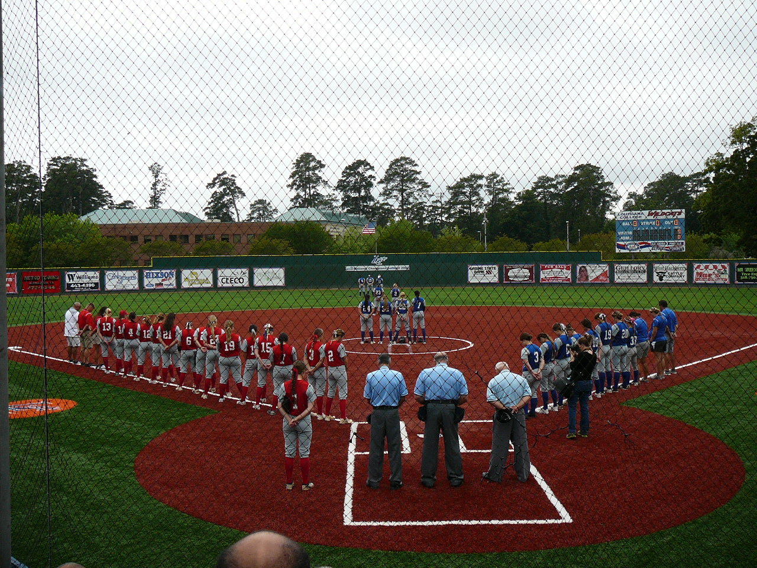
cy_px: 284
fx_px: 765
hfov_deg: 52.6
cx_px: 378
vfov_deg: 40.7
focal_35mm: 35
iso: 80
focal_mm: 5.2
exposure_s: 1/640
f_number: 2.8
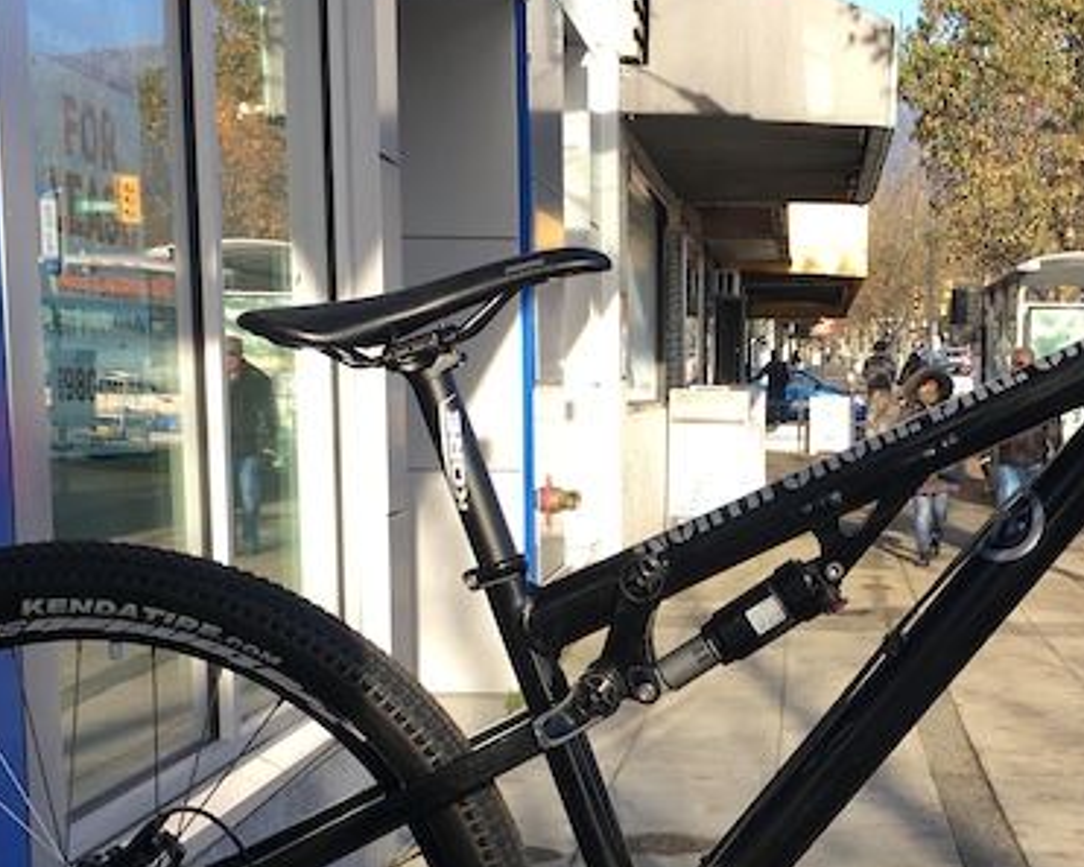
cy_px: 695
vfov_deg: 24.6
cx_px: 830
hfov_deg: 30.4
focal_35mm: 61
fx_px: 1958
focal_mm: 4.15
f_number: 2.2
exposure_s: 1/447
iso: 25
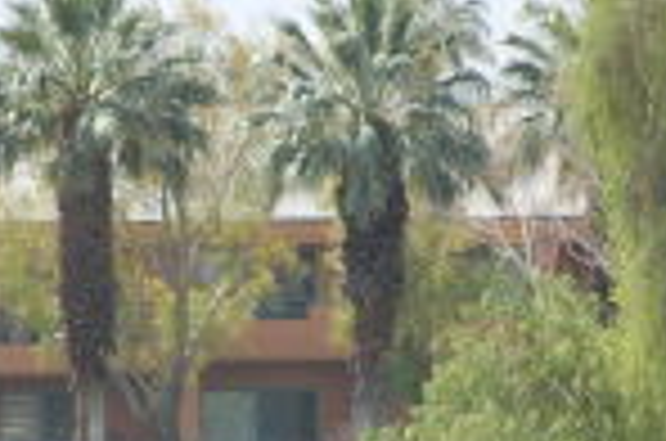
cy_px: 484
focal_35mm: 644
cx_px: 108
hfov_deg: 3.2
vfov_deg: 2.1
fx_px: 11888
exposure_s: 1/500
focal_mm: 122
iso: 200
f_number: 5.6
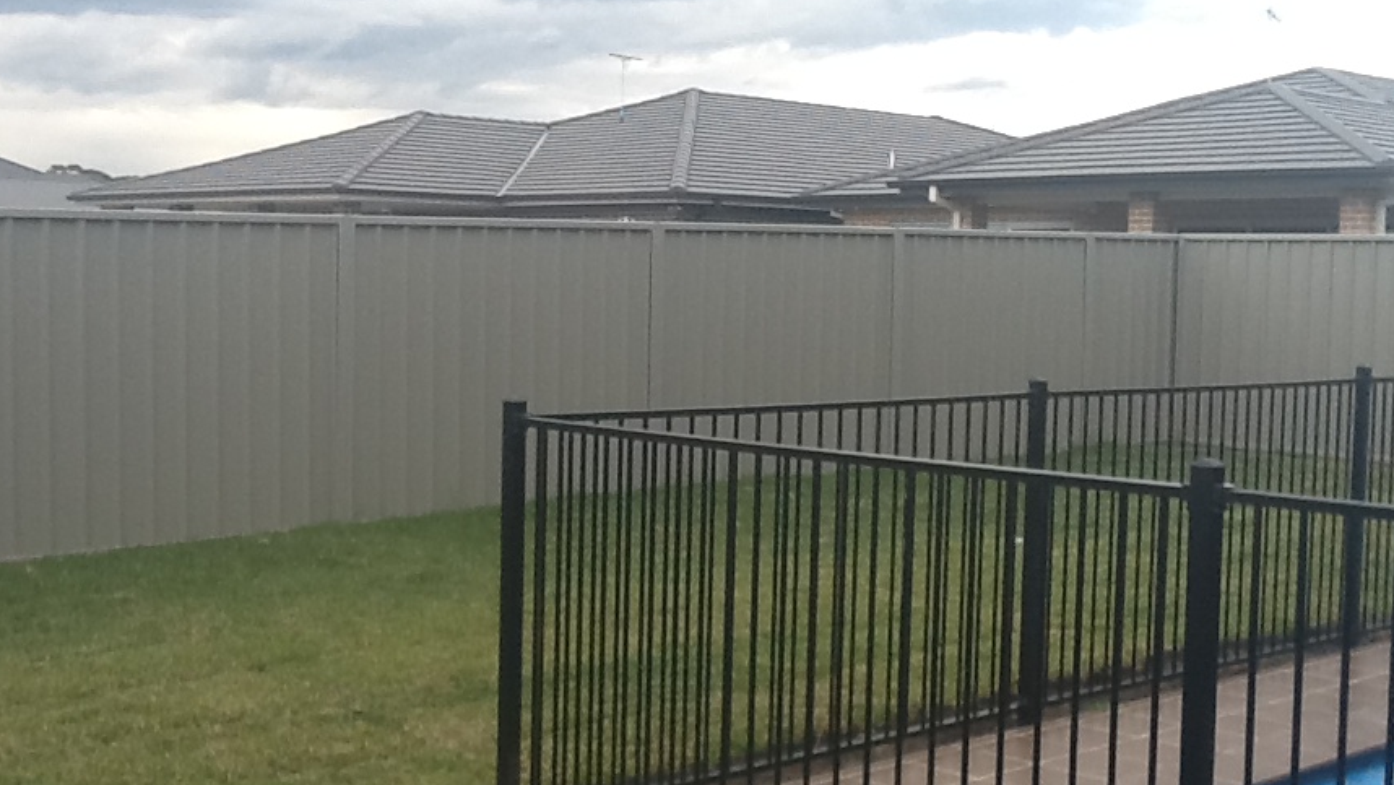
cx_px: 684
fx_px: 1442
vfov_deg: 30.4
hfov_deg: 51.6
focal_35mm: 39
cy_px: 424
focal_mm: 2.03
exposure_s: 1/216
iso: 64
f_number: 2.4
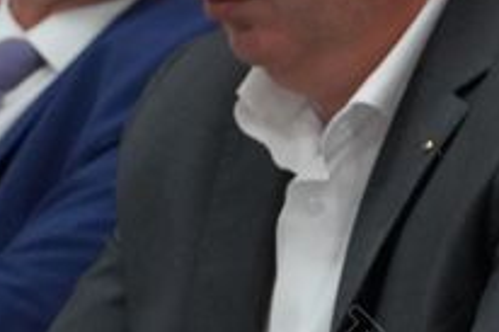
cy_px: 57
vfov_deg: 3.3
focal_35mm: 418
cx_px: 1124
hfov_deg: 4.8
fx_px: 5789
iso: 2500
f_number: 5.6
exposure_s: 1/160
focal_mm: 56
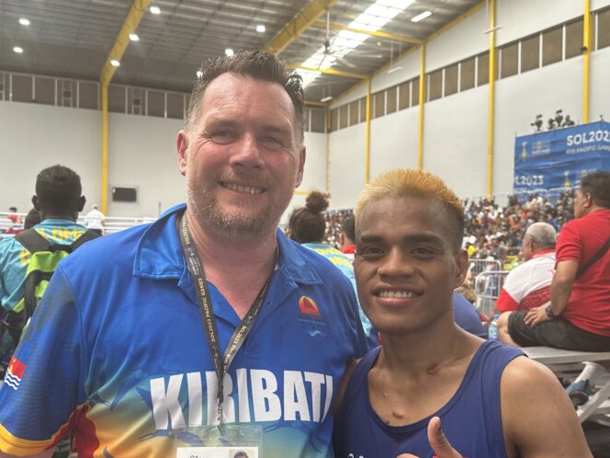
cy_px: 265
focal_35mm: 37
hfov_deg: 50.1
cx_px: 273
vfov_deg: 38.6
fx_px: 652
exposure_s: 1/100
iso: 125
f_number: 1.78
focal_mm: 6.86
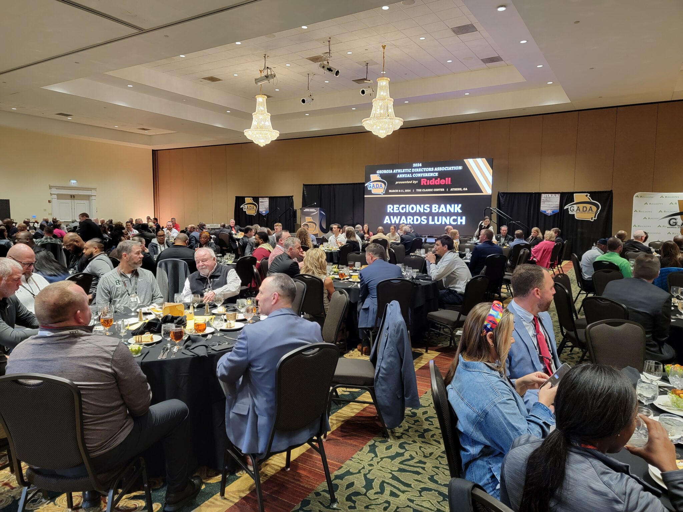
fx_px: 474
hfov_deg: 71.6
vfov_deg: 56.8
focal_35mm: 24
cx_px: 342
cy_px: 256
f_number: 1.8
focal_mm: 6.7
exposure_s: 1/40
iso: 320
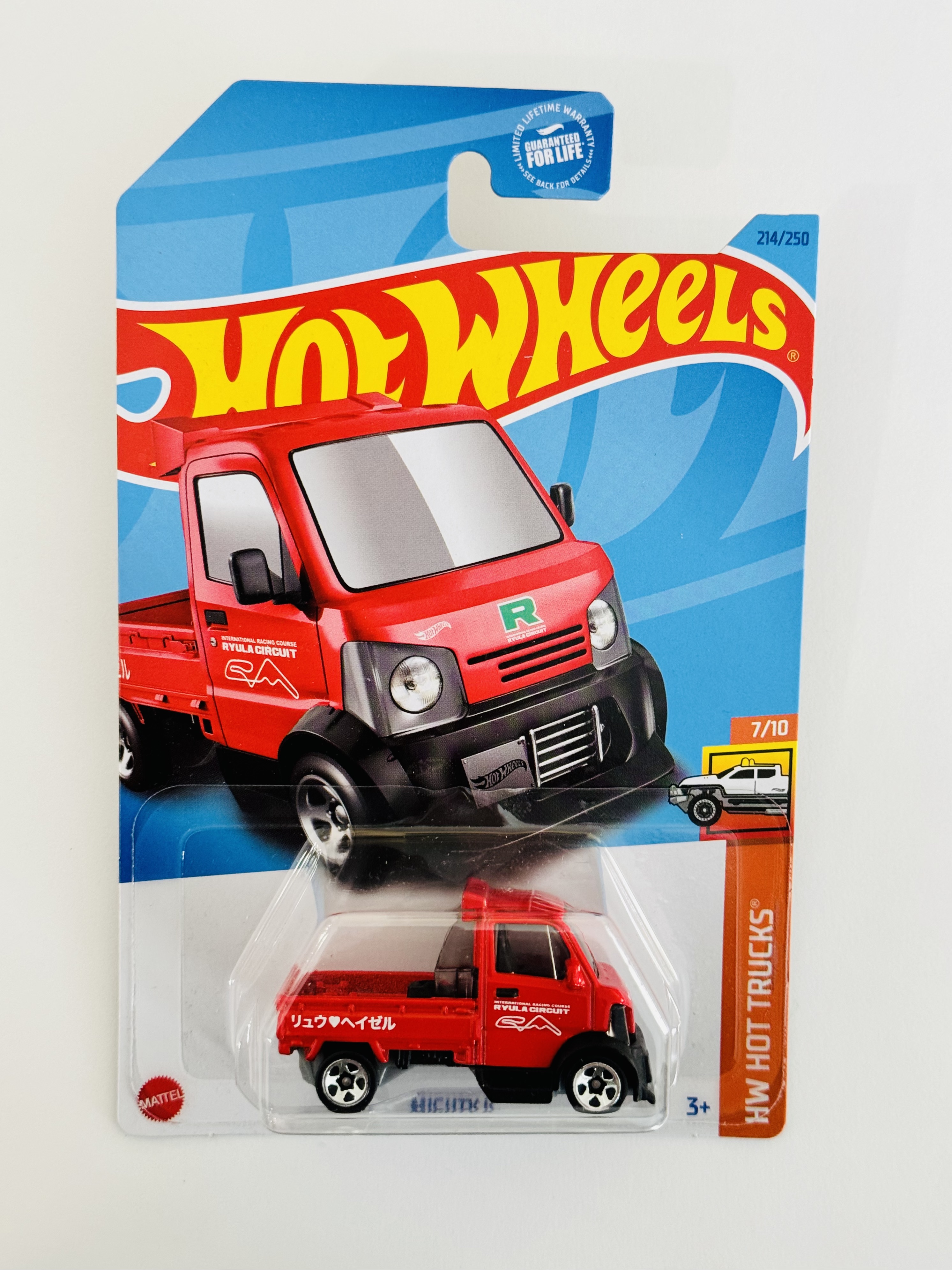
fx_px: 1760
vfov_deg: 39.7
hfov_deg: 30.3
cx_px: 476
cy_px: 635
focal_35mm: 48
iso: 160
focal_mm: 6.86
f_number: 1.78
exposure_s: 1/60
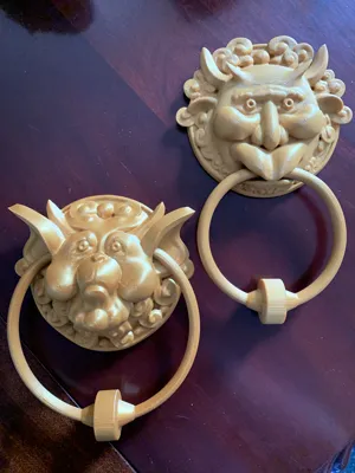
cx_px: 178
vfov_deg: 67.3
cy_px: 236
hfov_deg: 53.1
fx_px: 356
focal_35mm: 26
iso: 400
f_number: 1.8
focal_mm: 4.25
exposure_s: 1/56
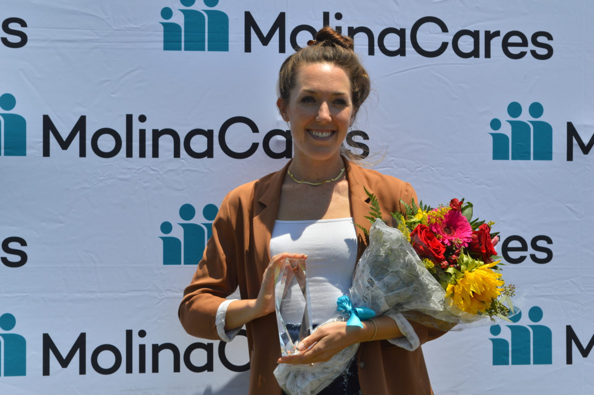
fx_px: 1360
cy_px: 198
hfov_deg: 24.6
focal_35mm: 82
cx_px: 297
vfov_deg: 16.5
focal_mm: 55
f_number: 9
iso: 100
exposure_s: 1/320
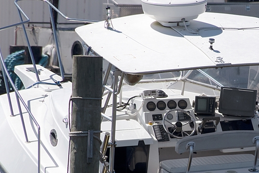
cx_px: 191
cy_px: 94
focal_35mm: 1448
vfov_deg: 1.0
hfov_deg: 1.4
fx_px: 10423
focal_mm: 300
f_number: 8
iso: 100
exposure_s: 1/500
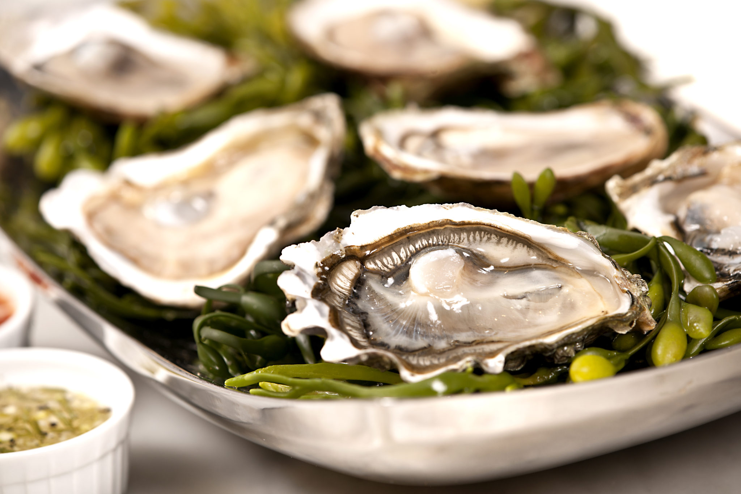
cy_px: 247
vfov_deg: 7.6
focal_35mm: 180
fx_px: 3704
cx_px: 370
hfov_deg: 11.4
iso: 200
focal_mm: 180
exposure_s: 1/200
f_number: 6.3
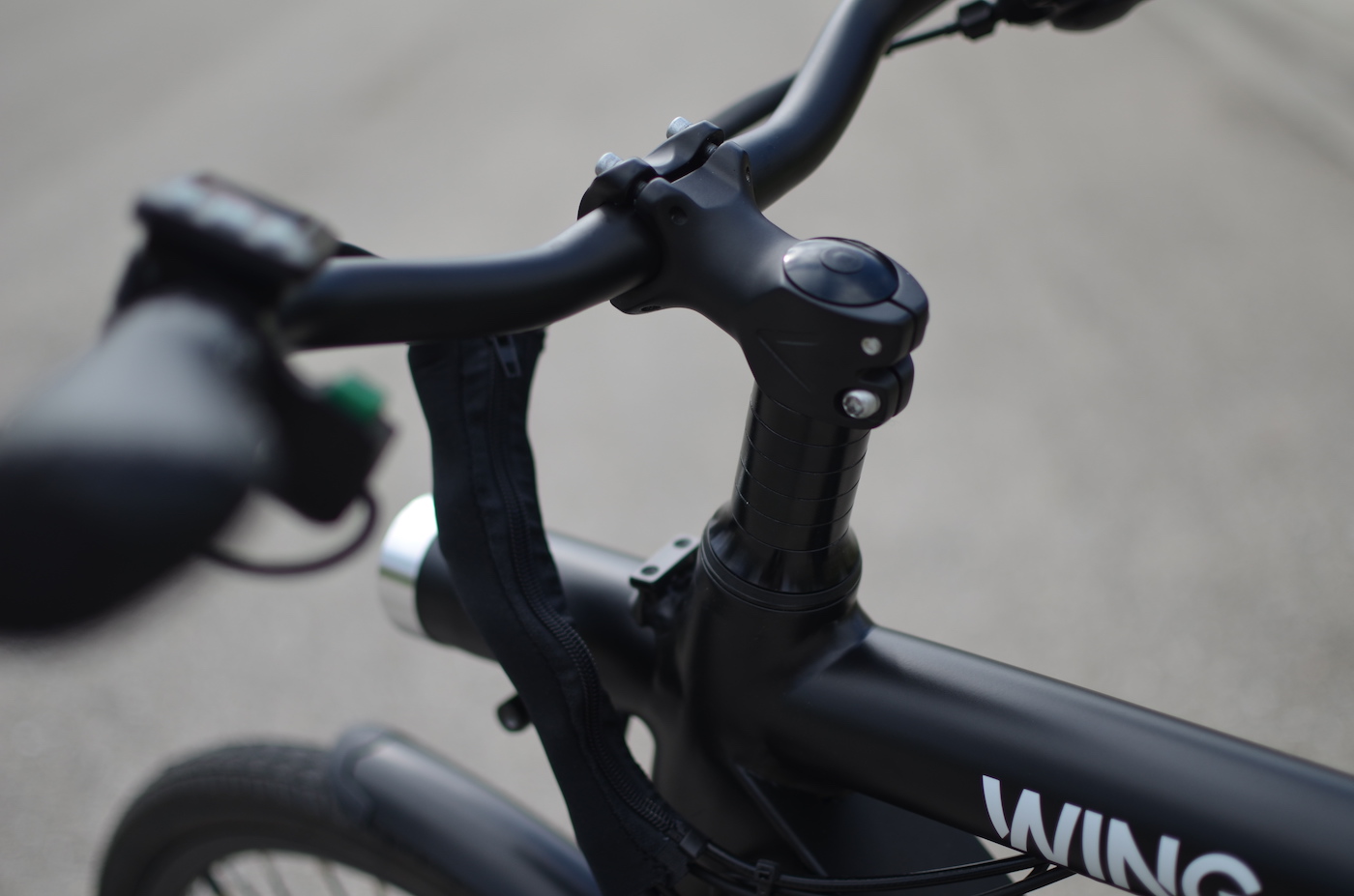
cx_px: 677
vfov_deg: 25.6
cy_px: 448
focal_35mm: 52
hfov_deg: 37.9
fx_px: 1970
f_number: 1.8
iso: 100
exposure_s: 1/2500
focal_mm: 35
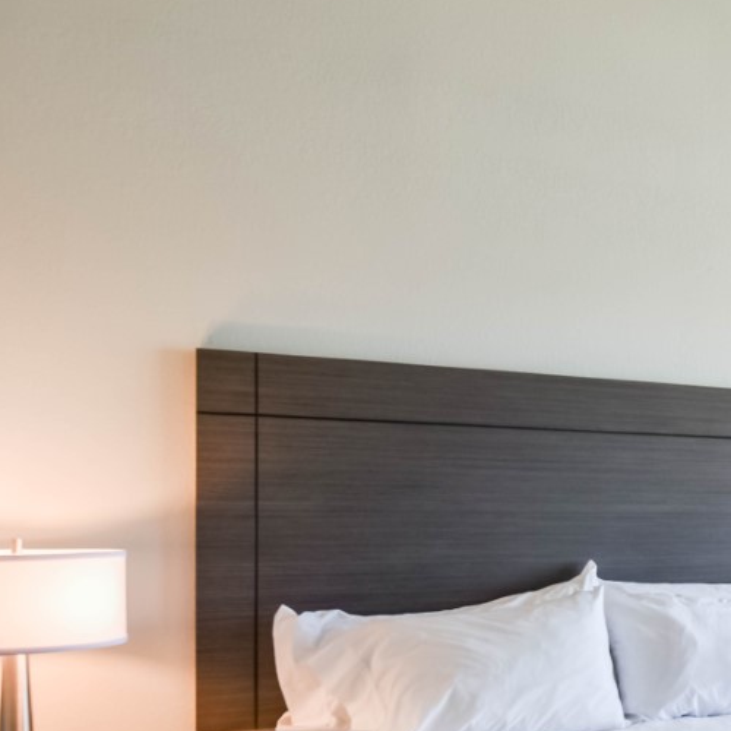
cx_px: 920
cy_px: 686
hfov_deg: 31.0
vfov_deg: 35.6
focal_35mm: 44
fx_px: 1051
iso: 100
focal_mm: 16
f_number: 4.5
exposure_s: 1/80
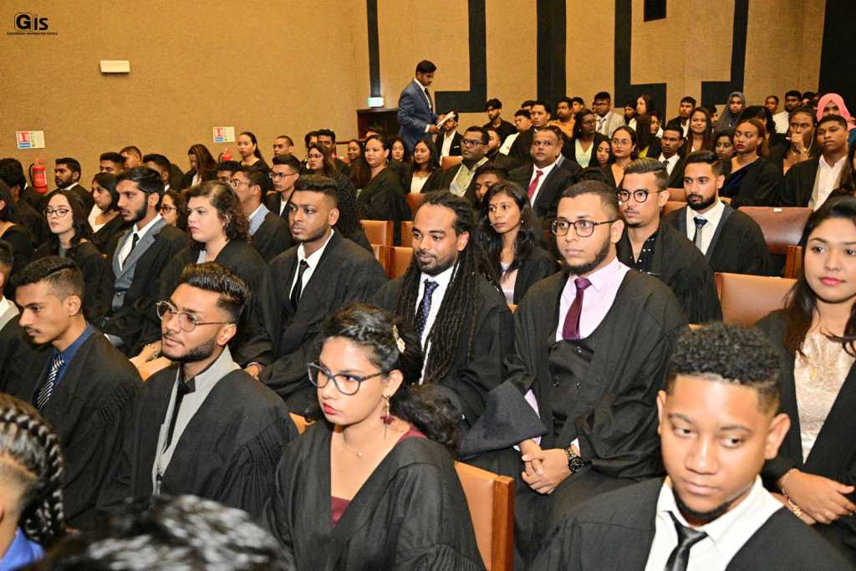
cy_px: 286
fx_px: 761
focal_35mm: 32
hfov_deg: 58.7
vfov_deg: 41.1
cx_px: 428
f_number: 5.6
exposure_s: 1/200
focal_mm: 32
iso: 10000
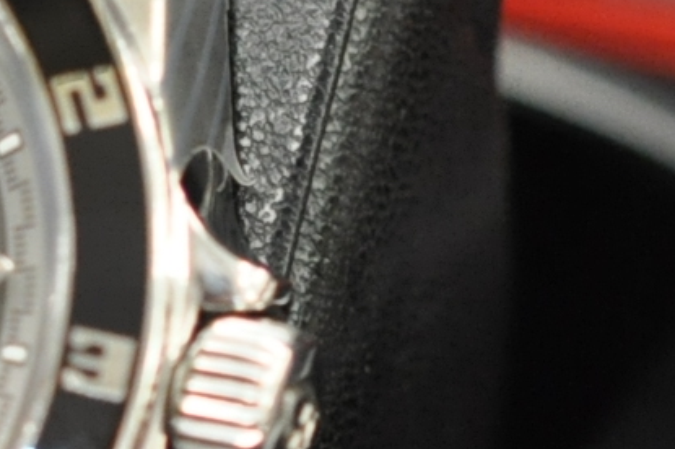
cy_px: 358
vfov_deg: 3.0
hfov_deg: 4.4
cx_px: -316
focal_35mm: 465
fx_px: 8712
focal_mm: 60
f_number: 4
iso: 1400
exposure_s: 1/125
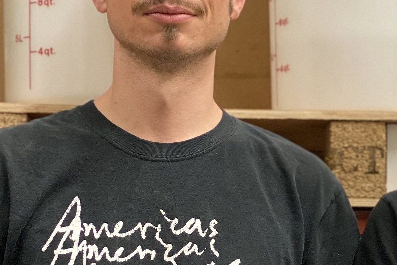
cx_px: 410
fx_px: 1522
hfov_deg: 14.6
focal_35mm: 138
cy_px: 174
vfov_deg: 9.9
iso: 320
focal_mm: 6
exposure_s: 1/32
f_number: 2
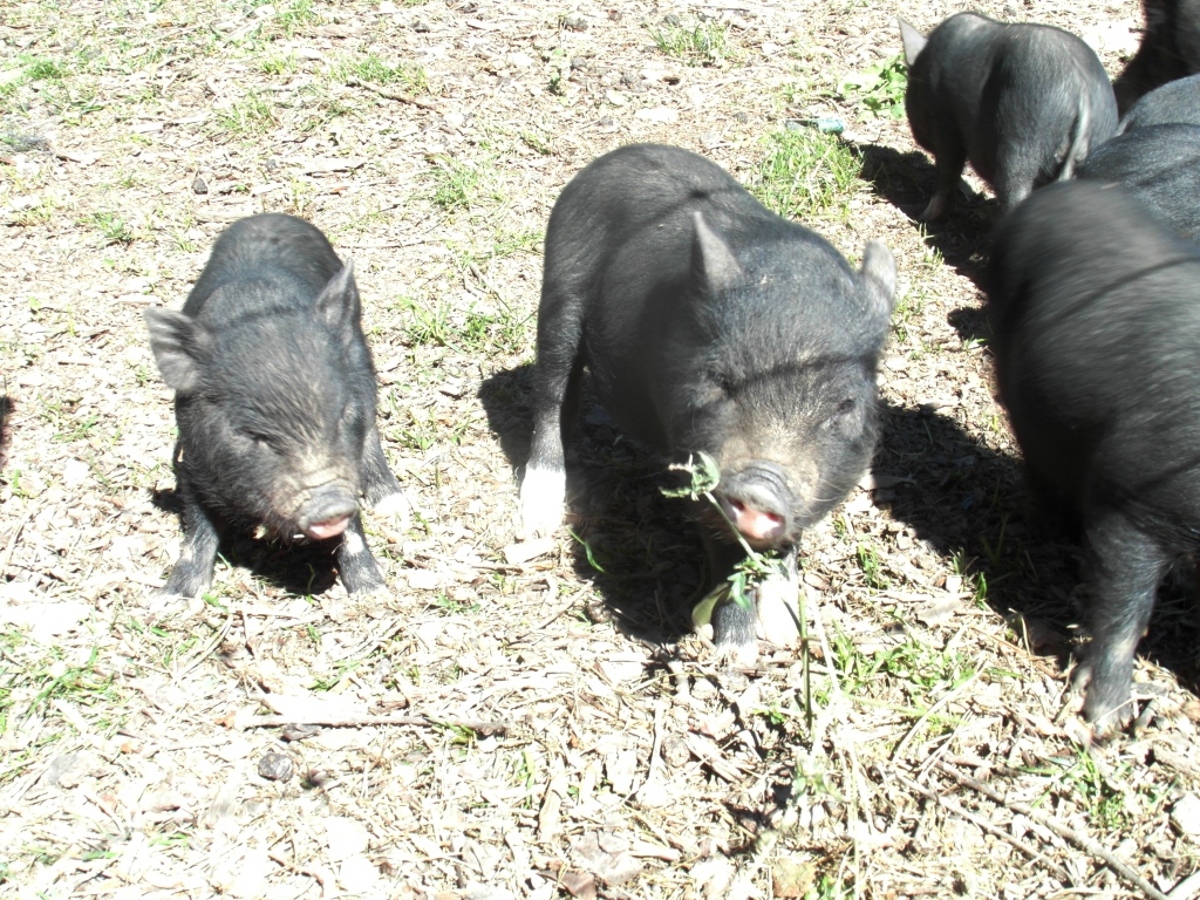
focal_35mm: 41
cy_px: 450
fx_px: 1421
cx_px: 600
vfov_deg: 35.1
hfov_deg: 45.8
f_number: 7.6
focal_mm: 6.8
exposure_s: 1/30
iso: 80
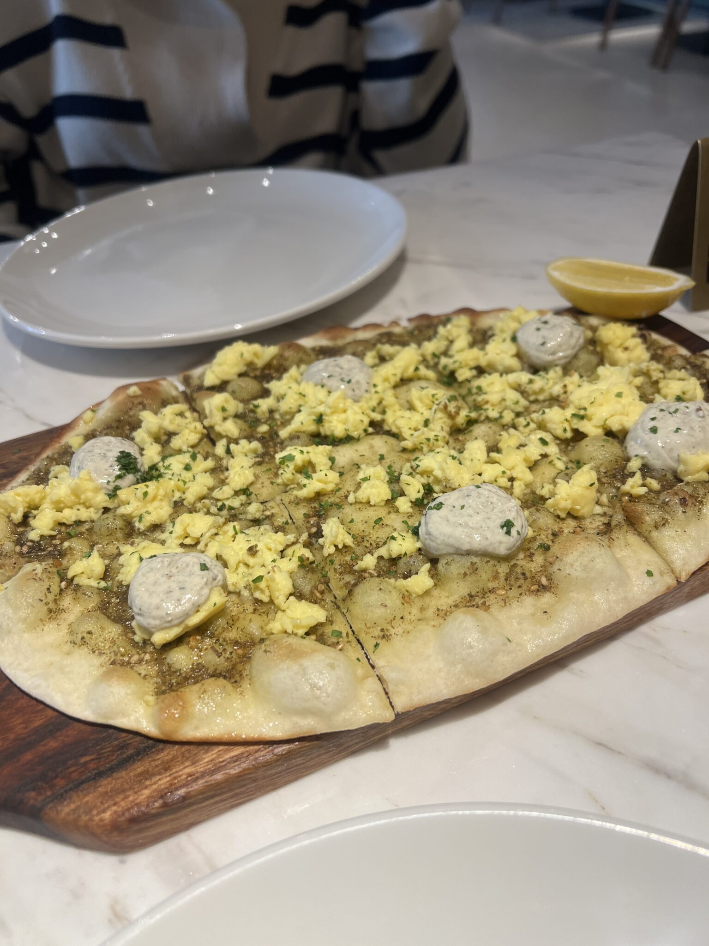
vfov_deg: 67.3
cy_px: 473
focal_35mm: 26
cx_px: 354
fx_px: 710
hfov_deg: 53.1
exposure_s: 1/121
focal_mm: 5.7
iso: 100
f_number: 1.5
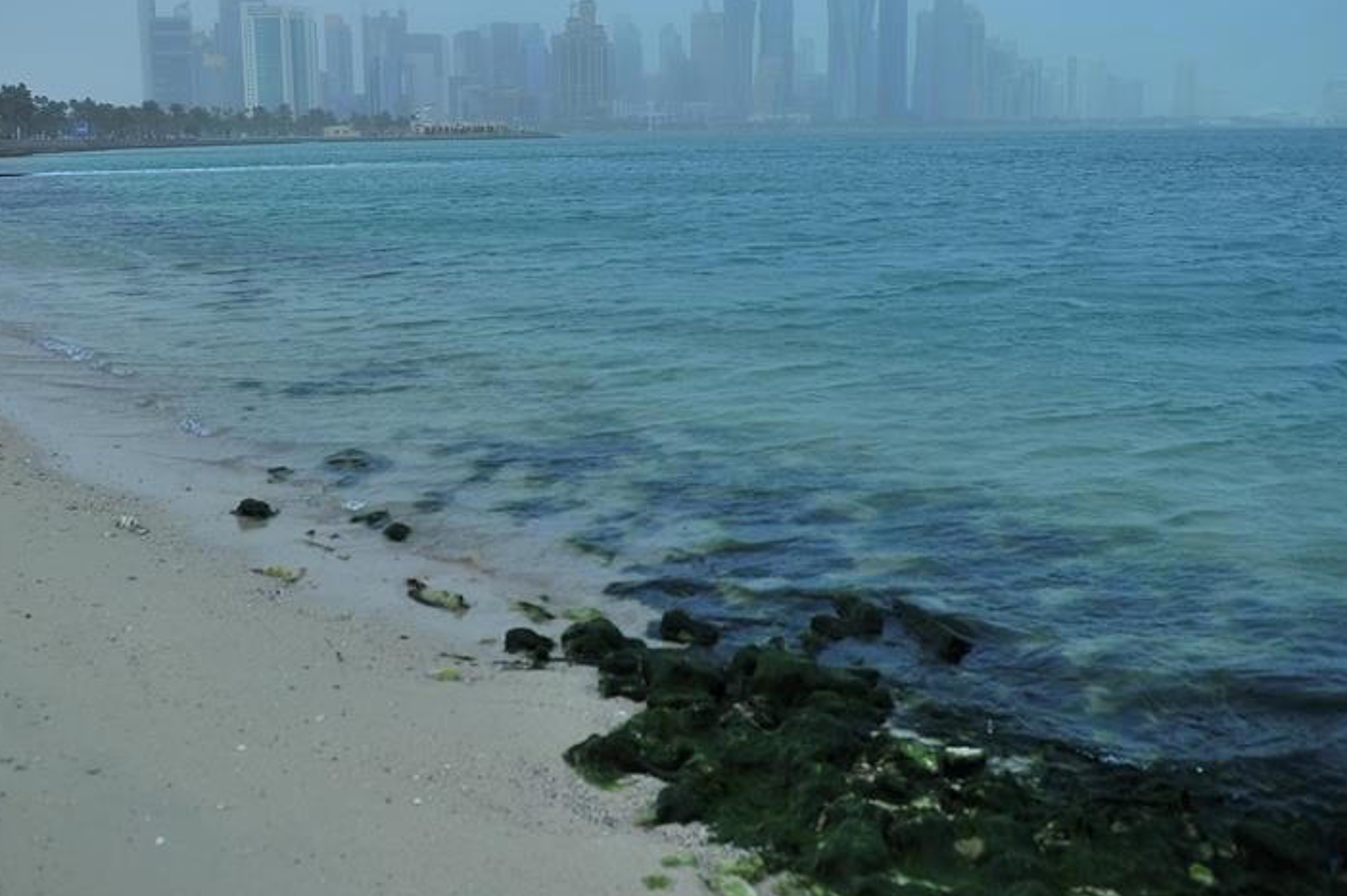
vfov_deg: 37.6
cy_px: 339
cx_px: 631
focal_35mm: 35
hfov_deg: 54.4
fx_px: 1309
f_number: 2.8
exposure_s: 1/4000
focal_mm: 24
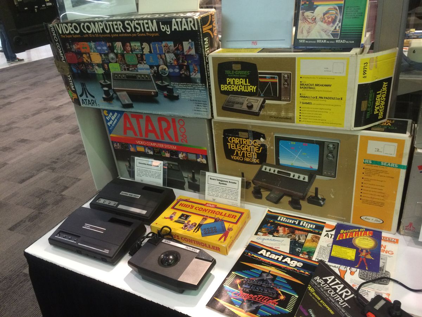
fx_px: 354
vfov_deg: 48.2
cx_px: 211
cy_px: 158
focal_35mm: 29
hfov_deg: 61.7
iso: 200
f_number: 2.2
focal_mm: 4.15
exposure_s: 1/30
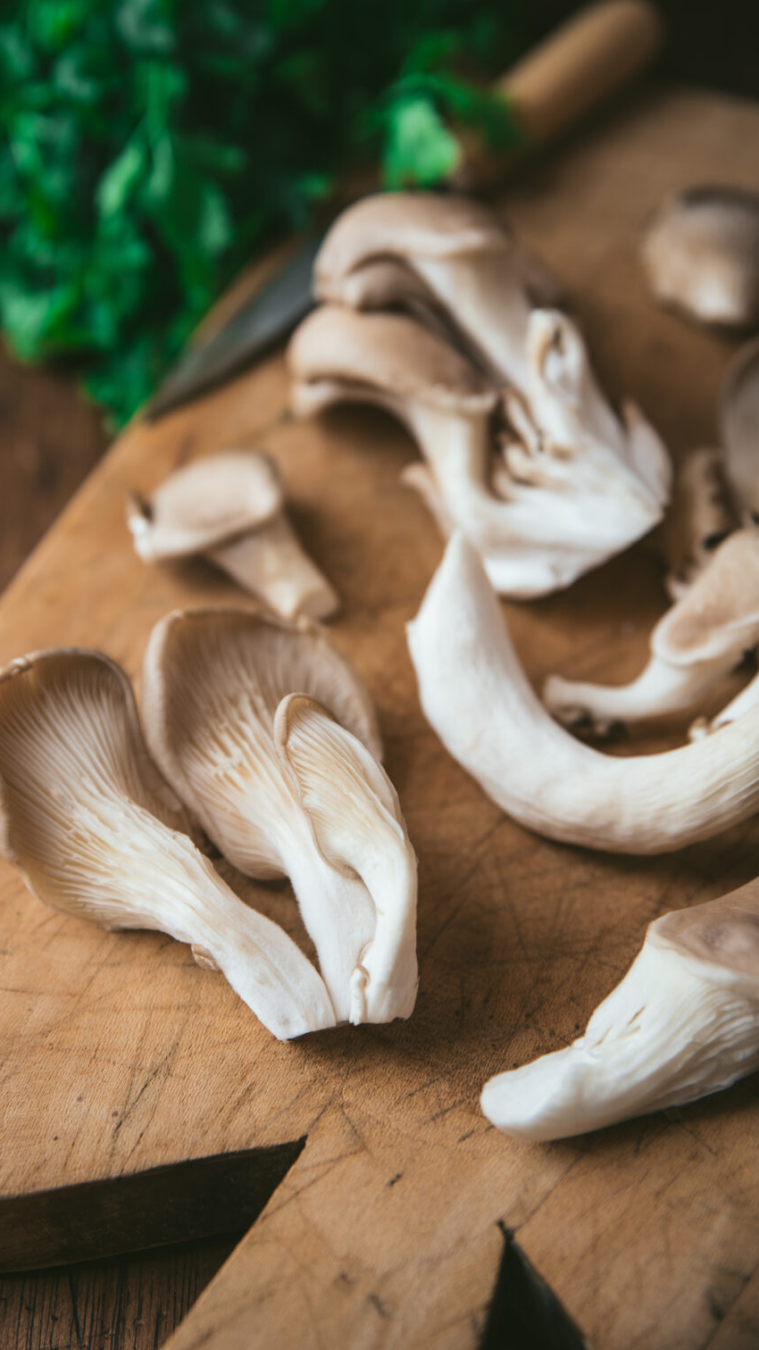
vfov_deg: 31.9
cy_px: 667
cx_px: 311
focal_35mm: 66
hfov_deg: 18.2
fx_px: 2362
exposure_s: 1/80
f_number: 3.2
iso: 200
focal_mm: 62
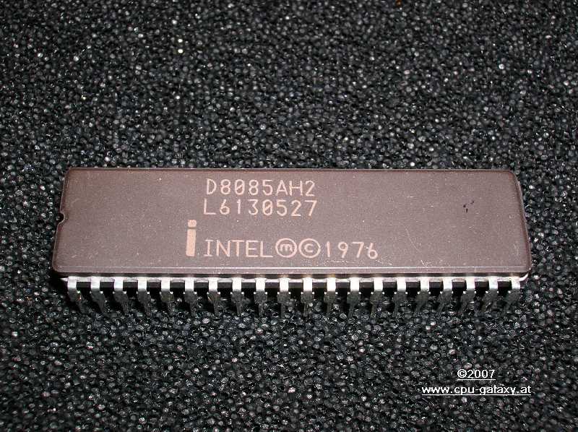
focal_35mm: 46
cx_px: 289
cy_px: 216
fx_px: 767
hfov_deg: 41.3
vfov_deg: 31.5
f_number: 5.4
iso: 50
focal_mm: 7.7
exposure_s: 1/60.1
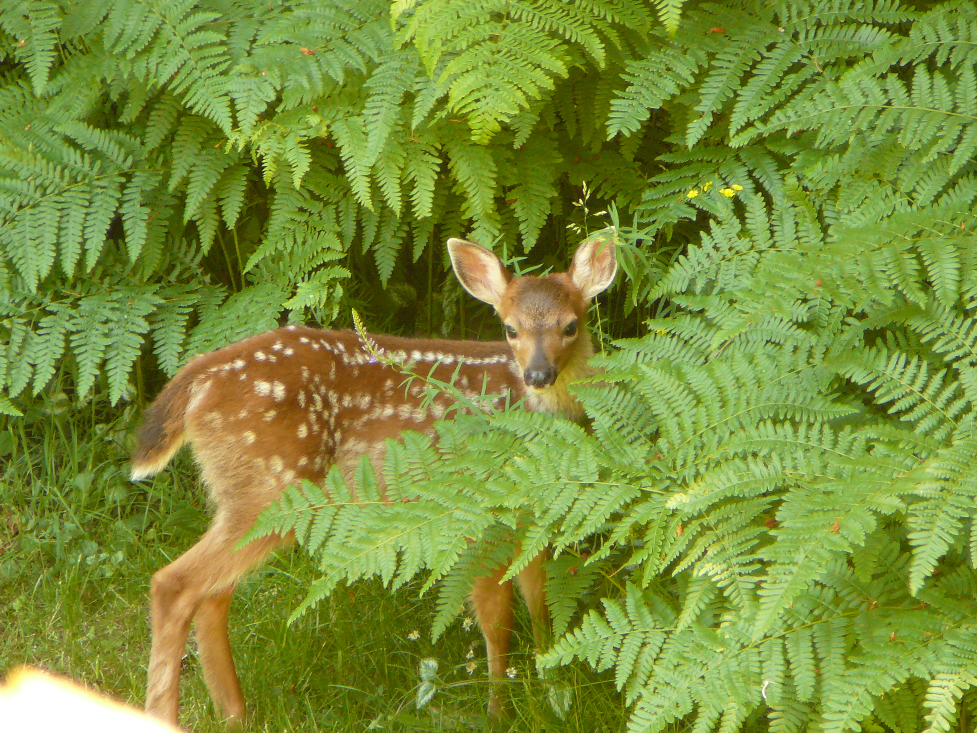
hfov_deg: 7.7
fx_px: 7225
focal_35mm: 256
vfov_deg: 5.8
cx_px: 488
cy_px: 366
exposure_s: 1/30
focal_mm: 38
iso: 160
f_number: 4.1
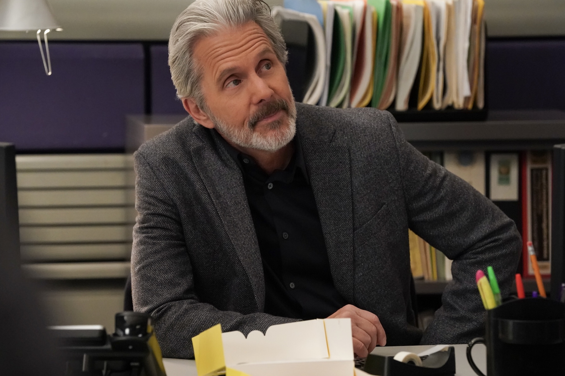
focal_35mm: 220
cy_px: 167
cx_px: 274
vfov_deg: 6.2
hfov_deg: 9.4
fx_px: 3453
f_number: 5
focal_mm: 198
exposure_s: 1/160
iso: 8000
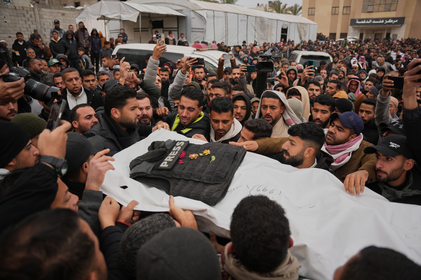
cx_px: 210
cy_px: 140
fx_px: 281
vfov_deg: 53.1
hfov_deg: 73.7
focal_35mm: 24
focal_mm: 24
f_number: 2.8
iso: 200
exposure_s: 1/1000
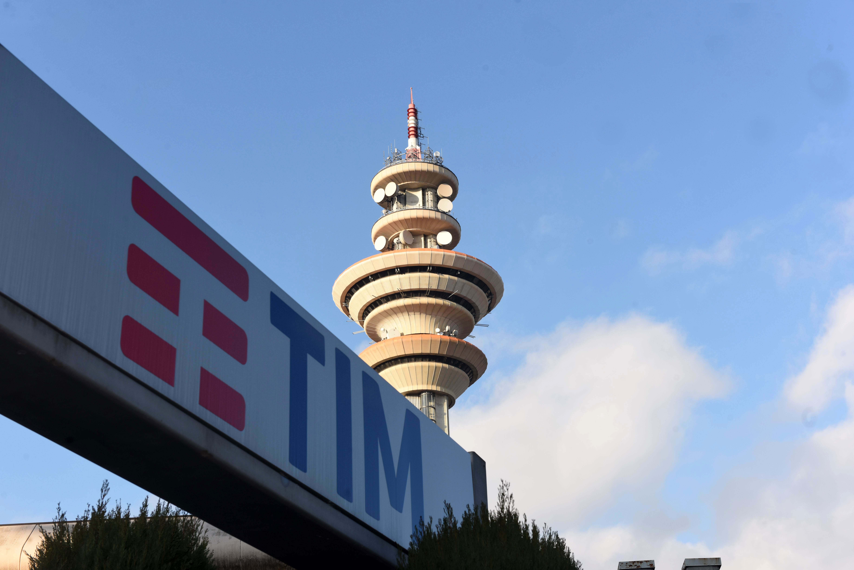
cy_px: 285
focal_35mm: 56
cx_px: 427
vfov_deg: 24.2
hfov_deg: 35.6
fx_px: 1329
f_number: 9
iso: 400
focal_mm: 56
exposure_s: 1/320
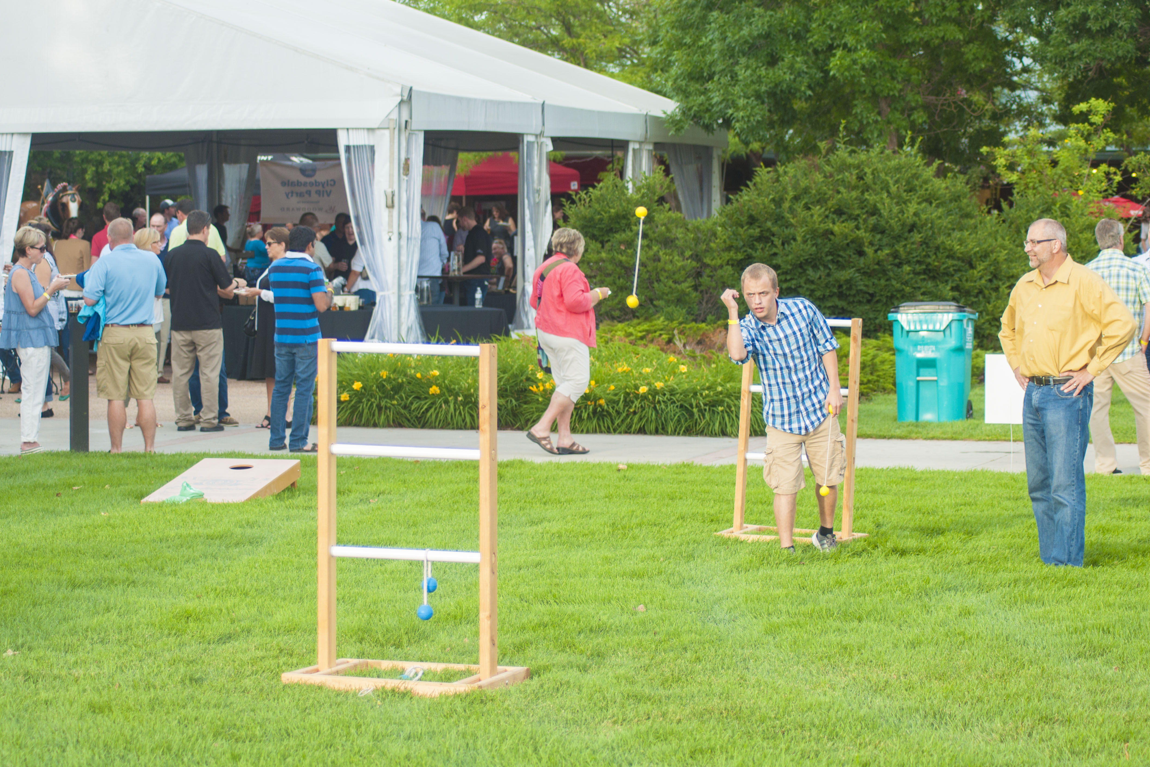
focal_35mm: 106
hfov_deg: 19.3
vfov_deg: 12.9
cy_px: 384
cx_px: 573
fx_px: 3386
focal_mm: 70
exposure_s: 1/200
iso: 200
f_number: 5
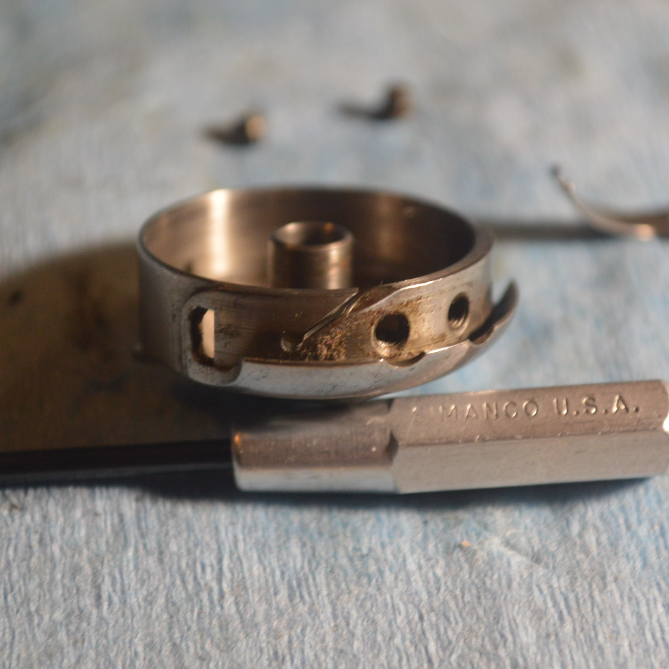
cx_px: 341
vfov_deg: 15.1
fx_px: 2530
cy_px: 339
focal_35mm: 116
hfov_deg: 15.1
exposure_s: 1/40
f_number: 5.6
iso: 800
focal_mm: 55
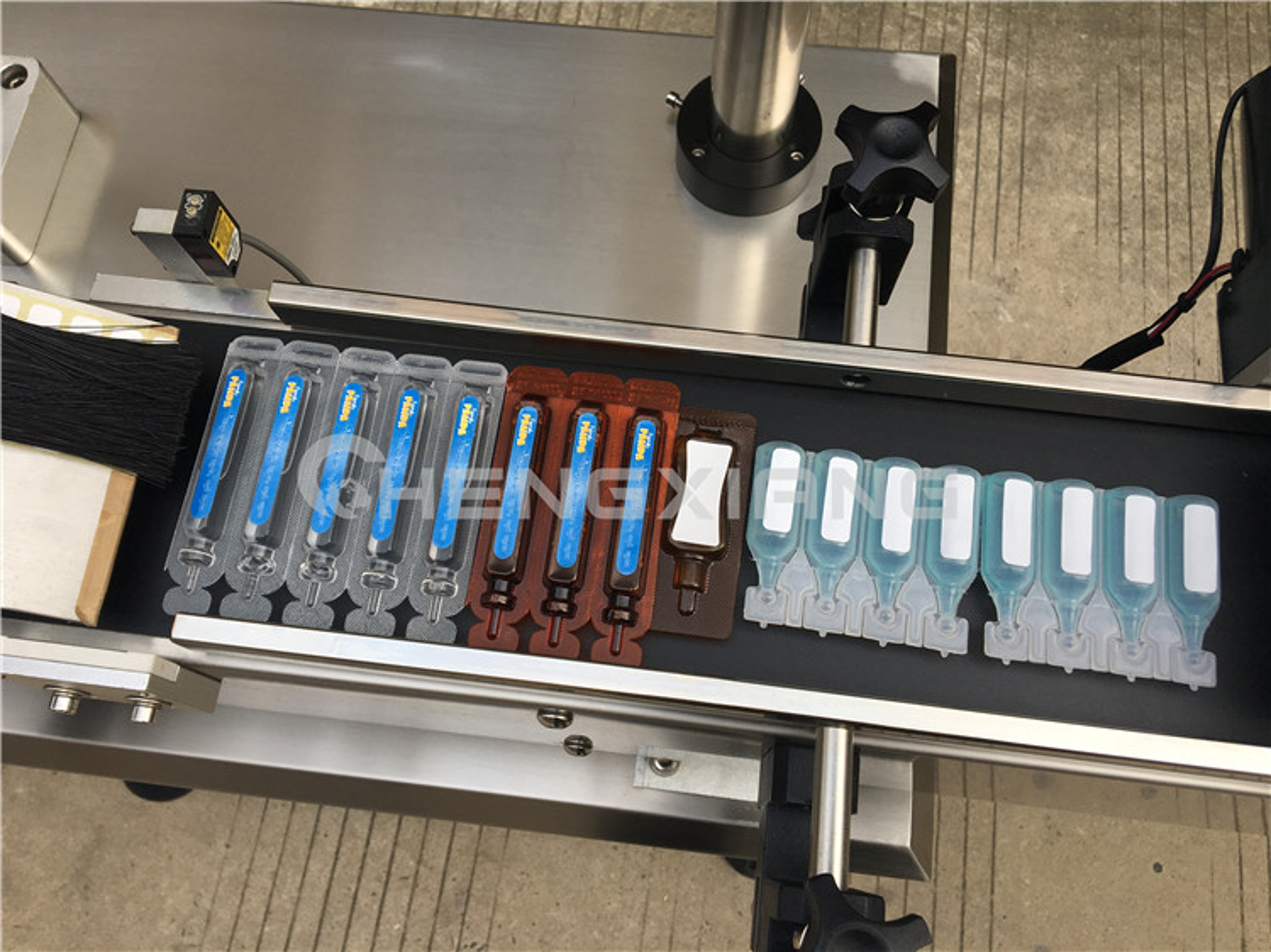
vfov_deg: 48.2
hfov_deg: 61.7
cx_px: 636
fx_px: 1064
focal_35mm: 29
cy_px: 476
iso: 25
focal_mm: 4.15
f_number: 2.2
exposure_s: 1/400
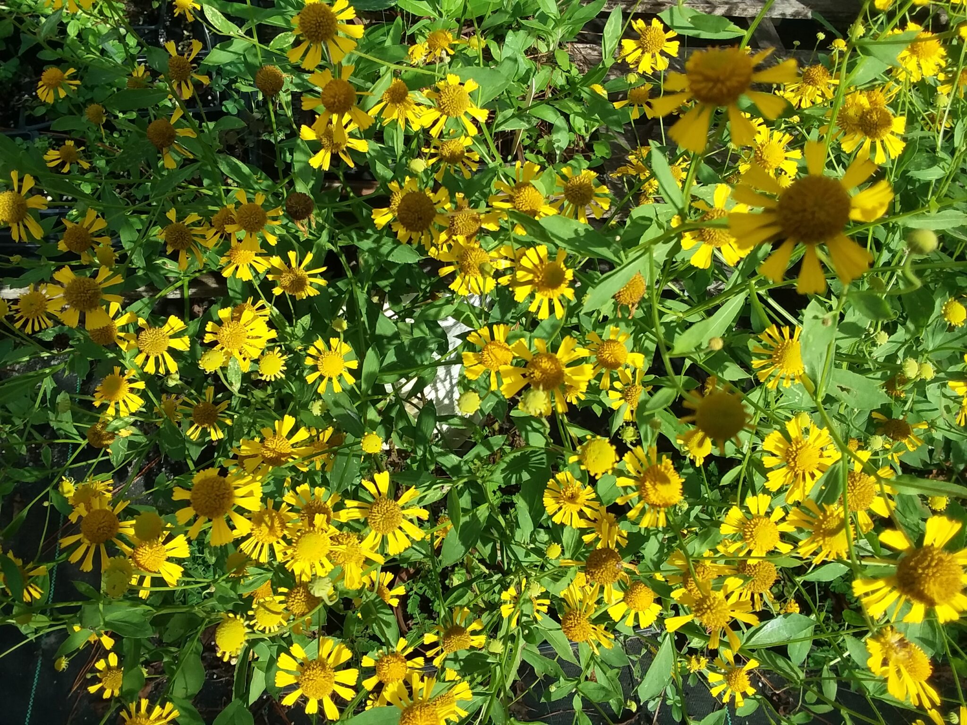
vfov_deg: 48.2
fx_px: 810
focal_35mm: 29
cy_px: 362
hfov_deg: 61.7
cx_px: 484
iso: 40
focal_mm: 2.47
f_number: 1.9
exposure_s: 1/701
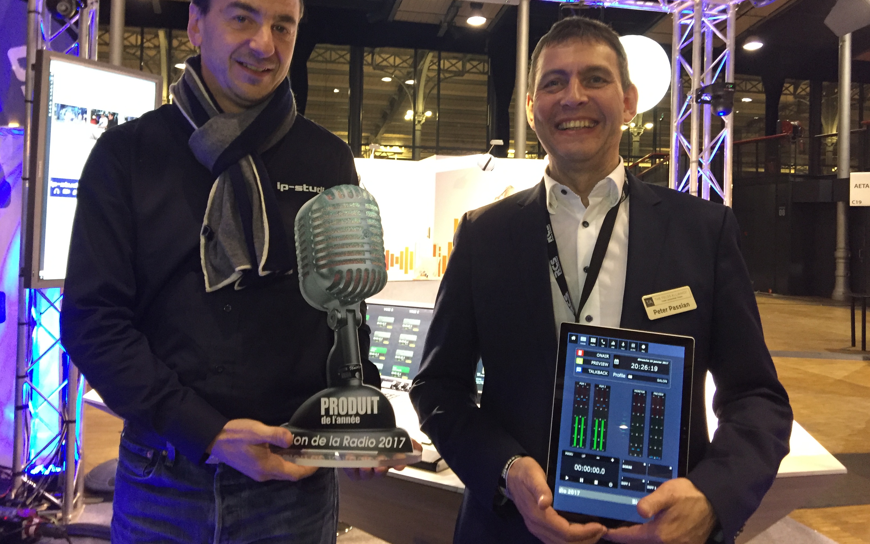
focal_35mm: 31
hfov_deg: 61.2
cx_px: 432
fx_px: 735
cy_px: 217
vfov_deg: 40.4
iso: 250
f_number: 2.2
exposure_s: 1/20
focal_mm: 4.15
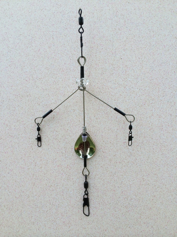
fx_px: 205
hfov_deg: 46.8
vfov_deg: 60.0
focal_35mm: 30
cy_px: 118
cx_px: 88
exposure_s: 1/225
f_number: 2.2
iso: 32
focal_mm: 4.12
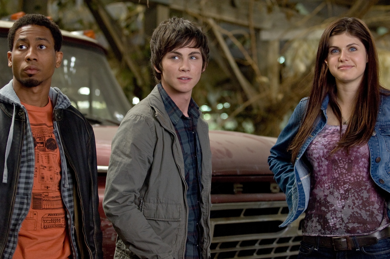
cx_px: 195
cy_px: 130
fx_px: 1298
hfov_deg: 17.1
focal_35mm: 120
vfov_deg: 11.4
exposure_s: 1/250
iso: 400
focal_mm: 80
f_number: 2.8
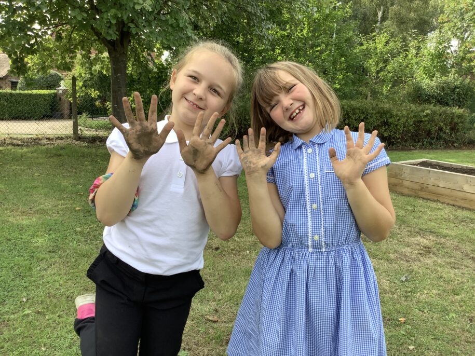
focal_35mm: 31
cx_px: 238
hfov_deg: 58.4
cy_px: 178
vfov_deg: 45.4
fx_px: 425
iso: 25
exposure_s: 1/287
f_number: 2.4
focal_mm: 3.3
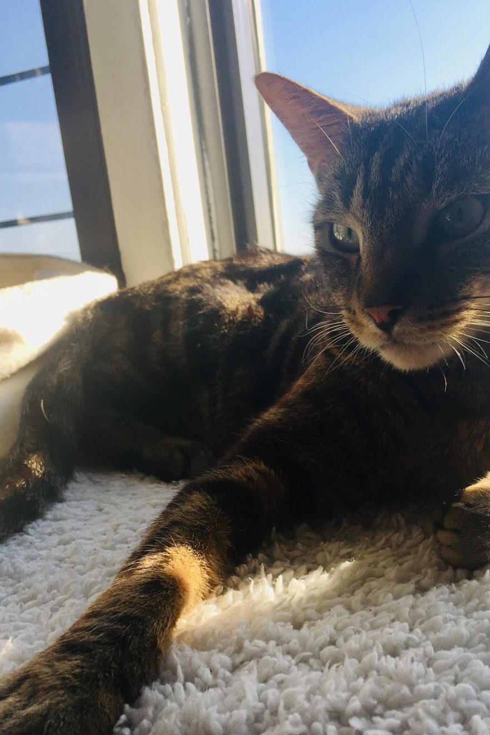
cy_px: 421
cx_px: 289
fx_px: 715
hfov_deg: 37.7
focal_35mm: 35
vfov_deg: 54.2
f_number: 2.2
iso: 25
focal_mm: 4.15
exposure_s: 1/394
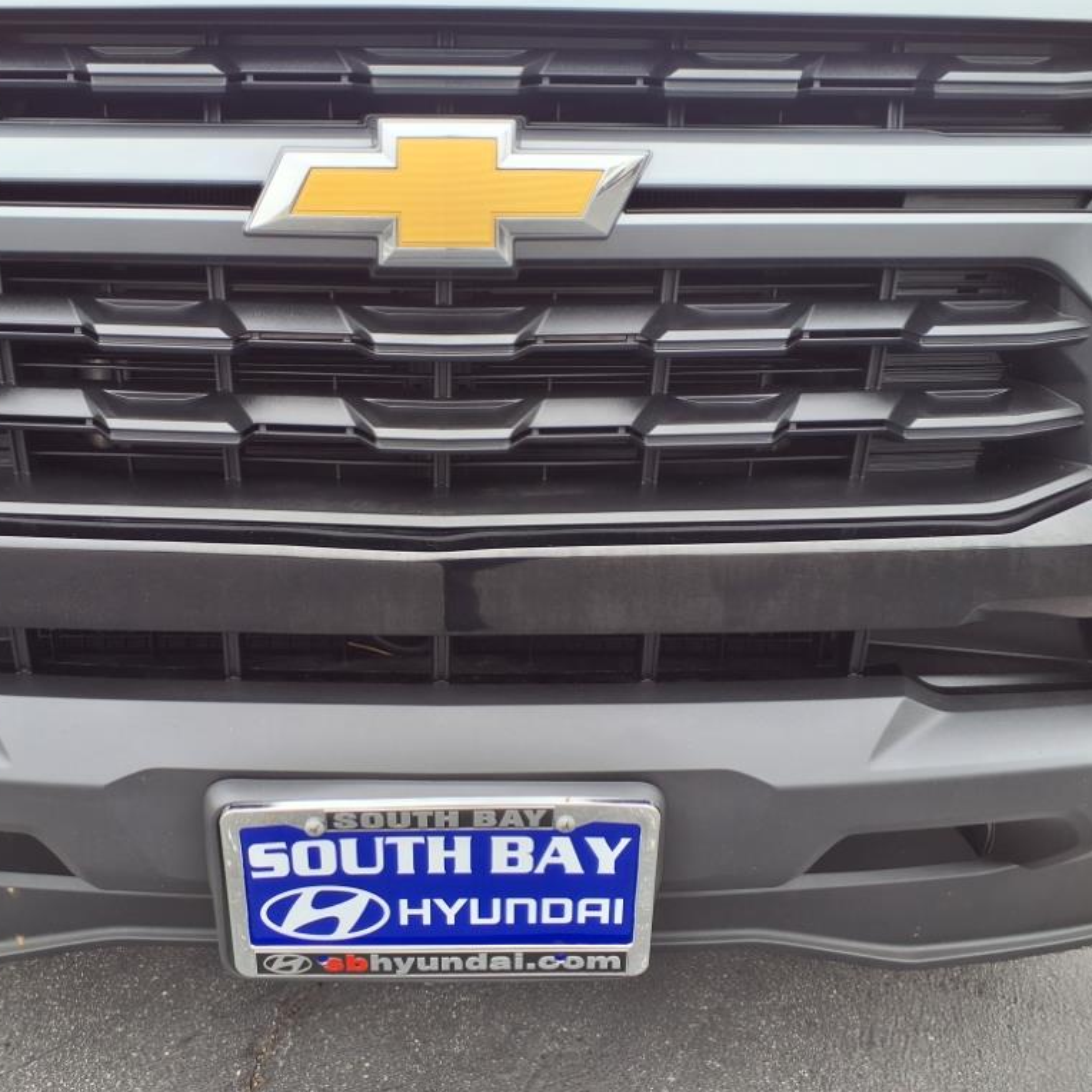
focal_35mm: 32
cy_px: 545
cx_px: 436
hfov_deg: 50.8
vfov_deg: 51.1
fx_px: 1142
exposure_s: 1/120
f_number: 1.9
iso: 40
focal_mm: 3.58
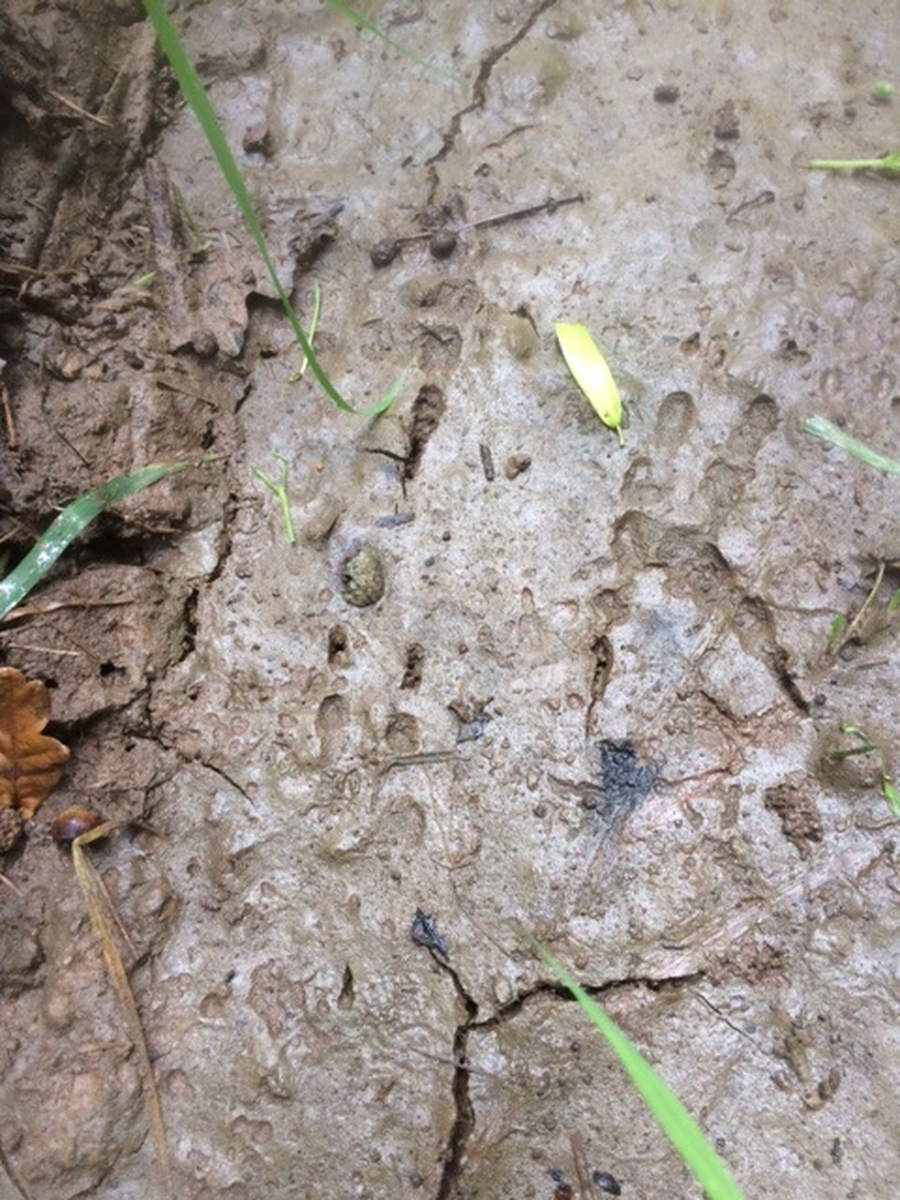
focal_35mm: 29
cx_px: 450
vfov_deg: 61.7
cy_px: 600
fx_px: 1005
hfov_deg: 48.2
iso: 40
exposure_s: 1/30
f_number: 2.2
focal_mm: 4.15
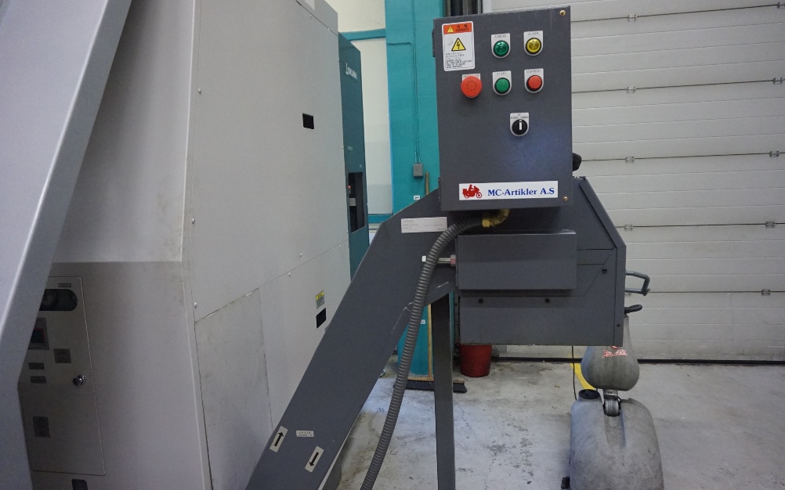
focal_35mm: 25
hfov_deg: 72.6
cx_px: 389
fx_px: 535
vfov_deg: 49.3
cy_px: 245
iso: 3200
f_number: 3.5
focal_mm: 16
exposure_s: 1/125
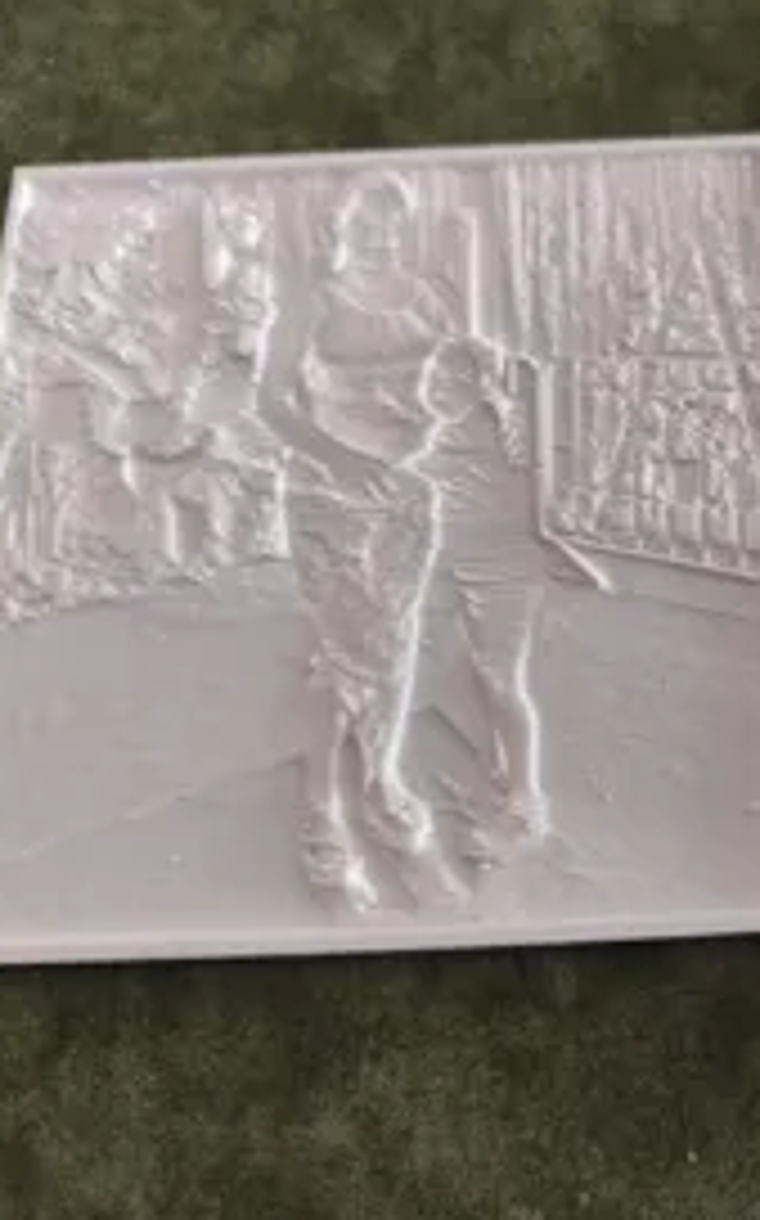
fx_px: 1195
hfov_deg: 32.5
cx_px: 760
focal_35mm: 36
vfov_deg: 54.0
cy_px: 576
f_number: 1.65
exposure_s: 1/100
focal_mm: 6.19
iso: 800
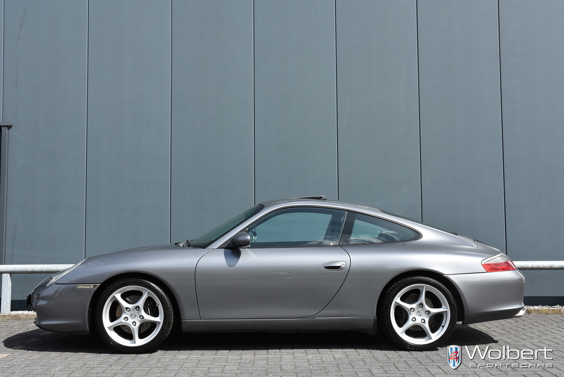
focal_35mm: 51
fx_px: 800
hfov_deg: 38.8
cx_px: 282
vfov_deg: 26.5
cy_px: 188
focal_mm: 34
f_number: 8
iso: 220
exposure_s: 1/500
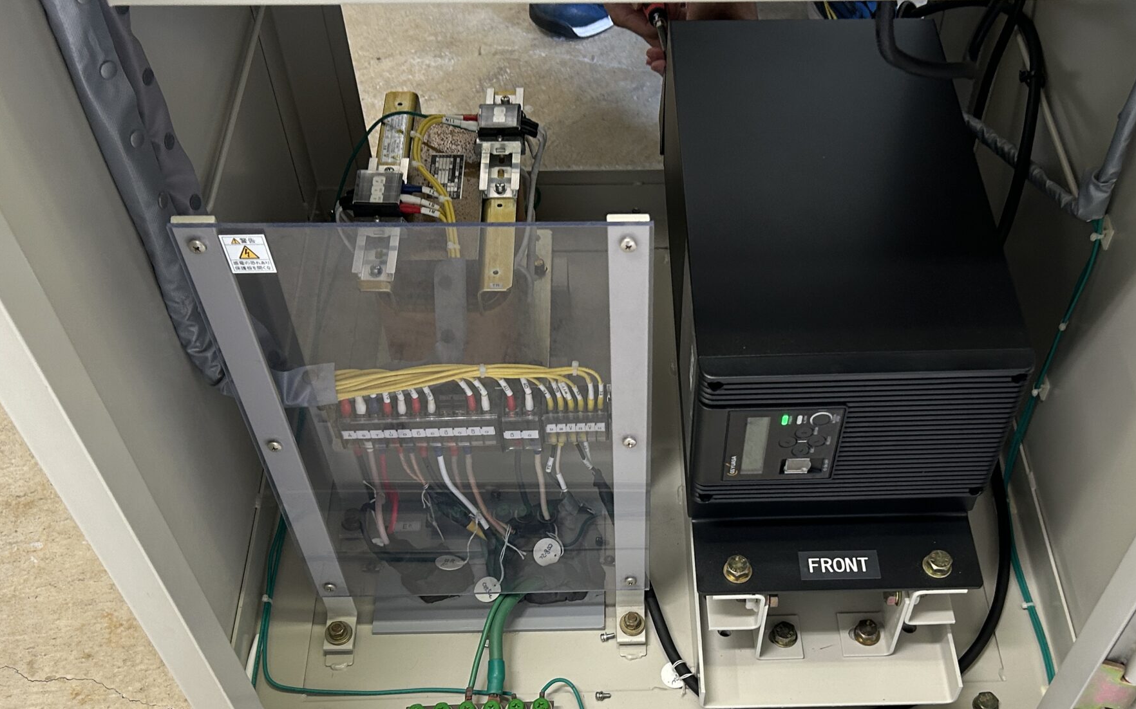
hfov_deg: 49.1
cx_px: 658
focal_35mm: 40
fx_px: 1238
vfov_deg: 31.7
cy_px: 472
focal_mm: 5.7
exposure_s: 1/60
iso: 160
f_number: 1.5
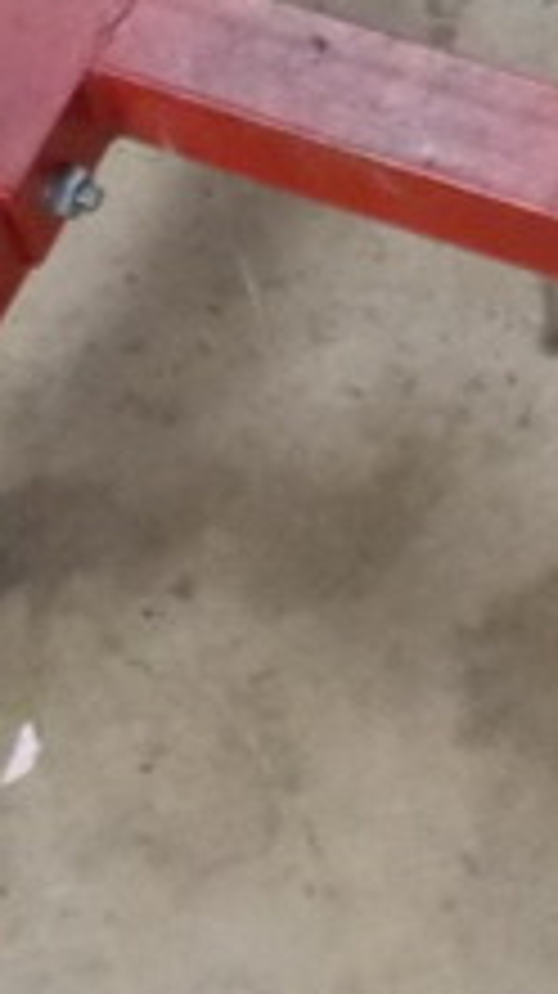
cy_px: -342
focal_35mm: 116
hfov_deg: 10.2
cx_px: 788
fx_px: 3057
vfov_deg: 17.2
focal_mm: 4
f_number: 3.1
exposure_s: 1/30
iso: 400
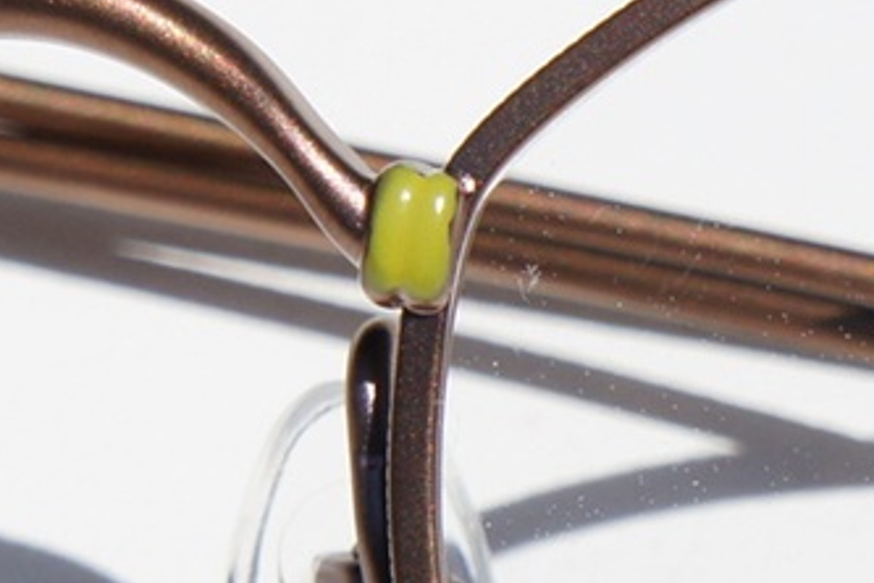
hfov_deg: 4.6
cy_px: 462
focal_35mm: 453
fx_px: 10991
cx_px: 748
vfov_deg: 3.0
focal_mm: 55
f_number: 9
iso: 200
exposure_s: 1/640
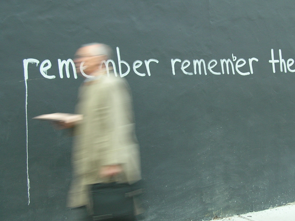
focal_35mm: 52
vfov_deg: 28.0
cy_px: 108
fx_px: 443
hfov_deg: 36.3
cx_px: 205
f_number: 2.7
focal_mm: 6
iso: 50
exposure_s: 1/9.6
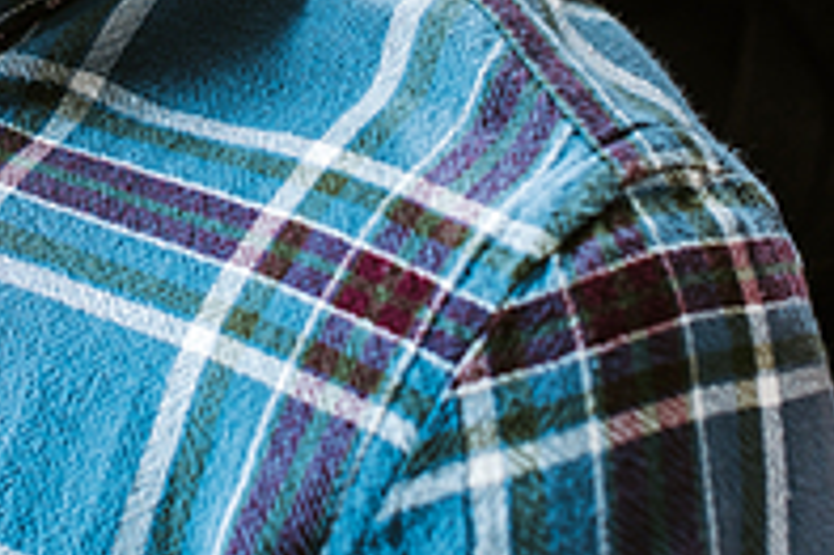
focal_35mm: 127
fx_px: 2940
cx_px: 191
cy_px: -131
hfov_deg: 16.1
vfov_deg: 10.6
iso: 100
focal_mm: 50
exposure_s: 1/200
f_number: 3.5
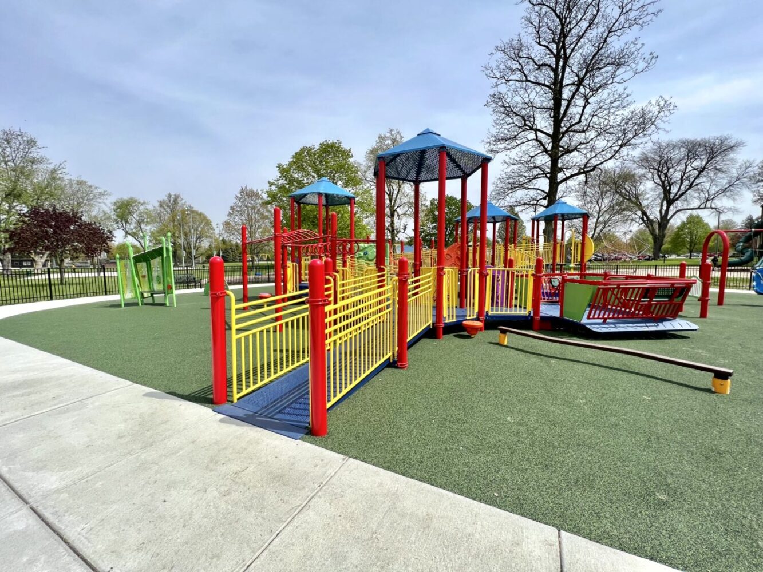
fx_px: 287
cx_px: 382
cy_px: 286
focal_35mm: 13
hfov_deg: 106.2
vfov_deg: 89.9
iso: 32
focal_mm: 1.57
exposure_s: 1/1783
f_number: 1.8
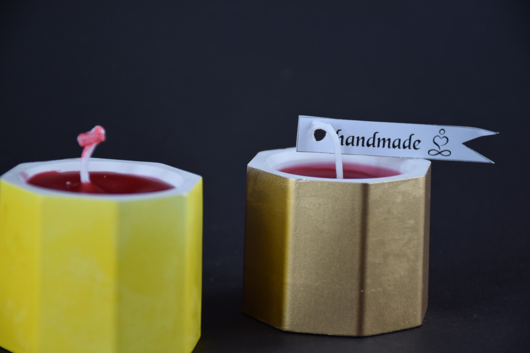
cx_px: 265
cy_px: 176
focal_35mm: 150
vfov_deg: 9.1
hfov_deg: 13.7
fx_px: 2208
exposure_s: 1/60
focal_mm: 100
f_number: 5.6
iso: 100
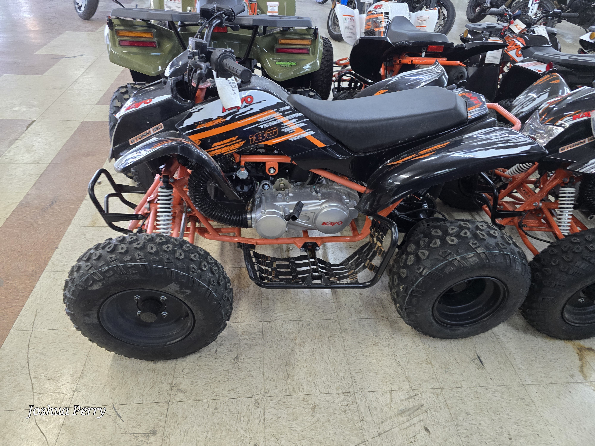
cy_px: 223
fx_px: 395
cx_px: 298
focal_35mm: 23
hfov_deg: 73.9
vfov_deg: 58.9
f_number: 1.7
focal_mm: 6.3
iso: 640
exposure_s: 1/120
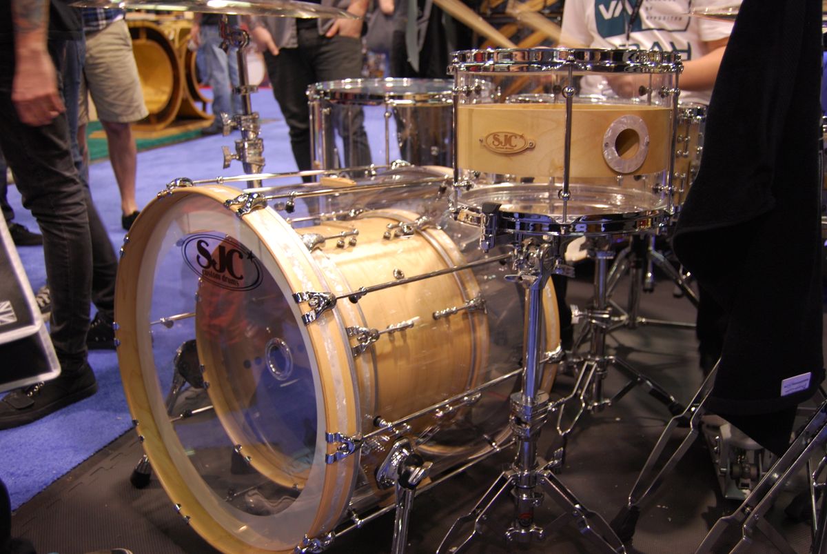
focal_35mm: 33
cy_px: 277
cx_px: 414
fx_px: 759
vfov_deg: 40.1
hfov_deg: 57.2
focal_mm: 22
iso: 400
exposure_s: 1/30
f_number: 3.8
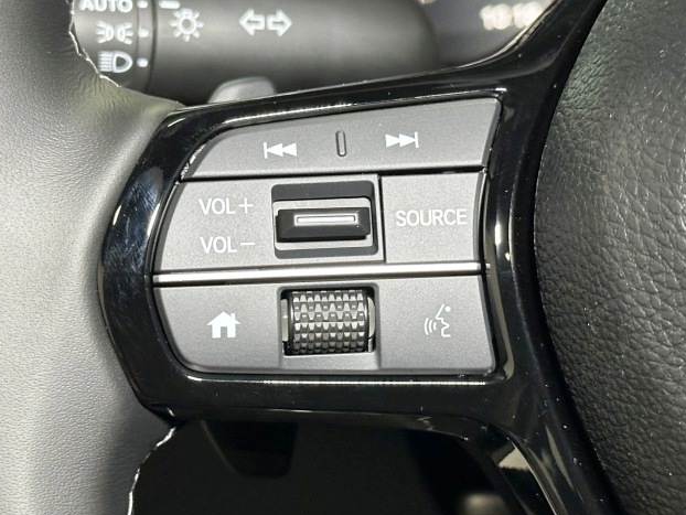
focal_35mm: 79
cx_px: 309
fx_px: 1566
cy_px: 246
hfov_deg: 24.7
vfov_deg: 18.7
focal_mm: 6.86
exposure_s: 1/40
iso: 400
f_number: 1.78
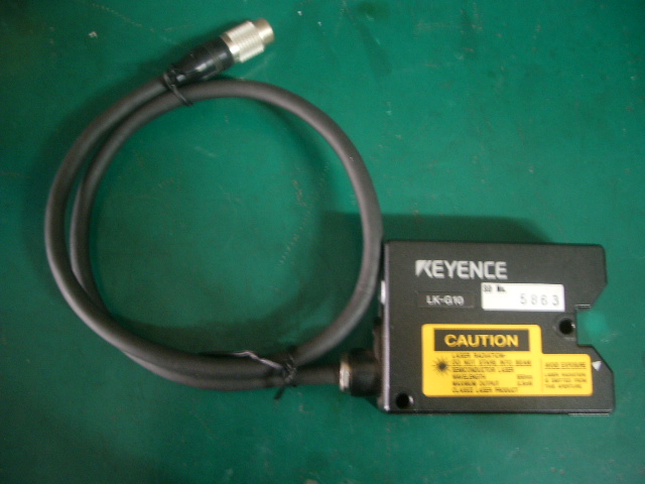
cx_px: 322
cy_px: 242
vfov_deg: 40.7
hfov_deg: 52.6
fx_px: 652
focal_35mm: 35
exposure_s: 1/4
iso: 200
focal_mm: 5.8
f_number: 2.6
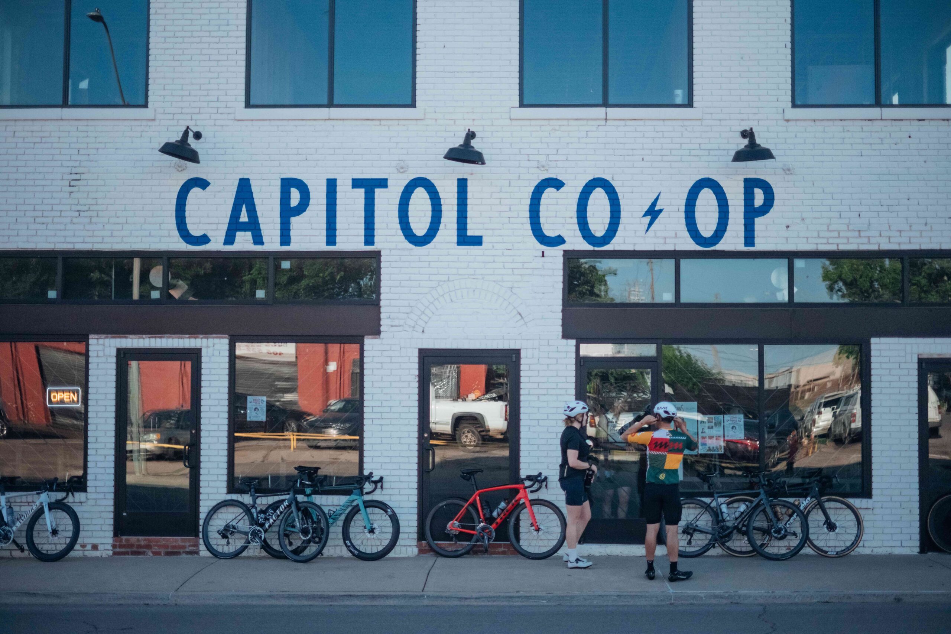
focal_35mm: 53
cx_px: 476
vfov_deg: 25.5
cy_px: 317
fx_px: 1400
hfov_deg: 37.5
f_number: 1.4
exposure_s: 1/32000
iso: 1600
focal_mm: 35
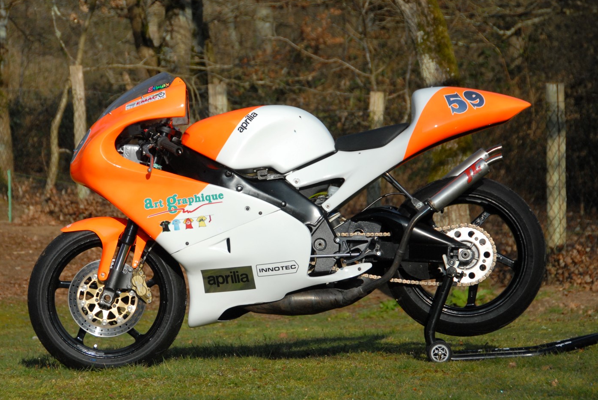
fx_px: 2737
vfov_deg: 8.4
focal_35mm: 165
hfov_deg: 12.5
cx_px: 253
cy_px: 225
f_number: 5.6
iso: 400
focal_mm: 95
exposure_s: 1/2000
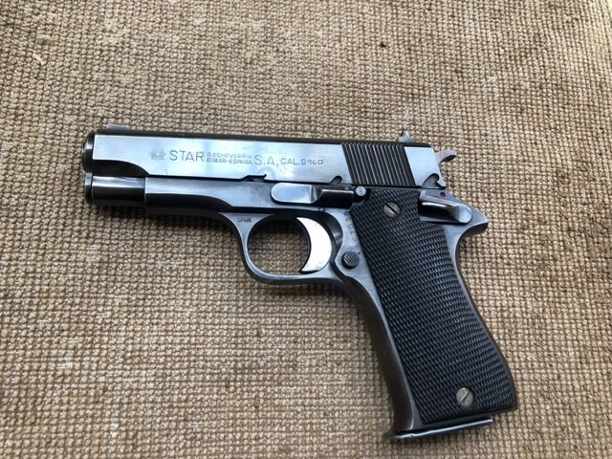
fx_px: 495
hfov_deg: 63.4
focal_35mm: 28
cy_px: 230
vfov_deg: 49.7
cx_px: 306
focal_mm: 3.99
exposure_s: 1/120
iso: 25
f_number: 1.8
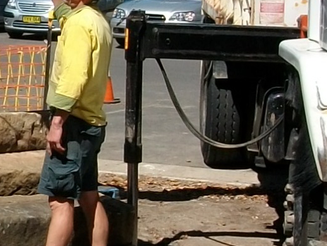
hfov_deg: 12.0
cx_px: -138
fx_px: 1493
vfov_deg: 9.4
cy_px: 92
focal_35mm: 158
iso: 80
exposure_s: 1/460
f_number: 5.5
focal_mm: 5.7
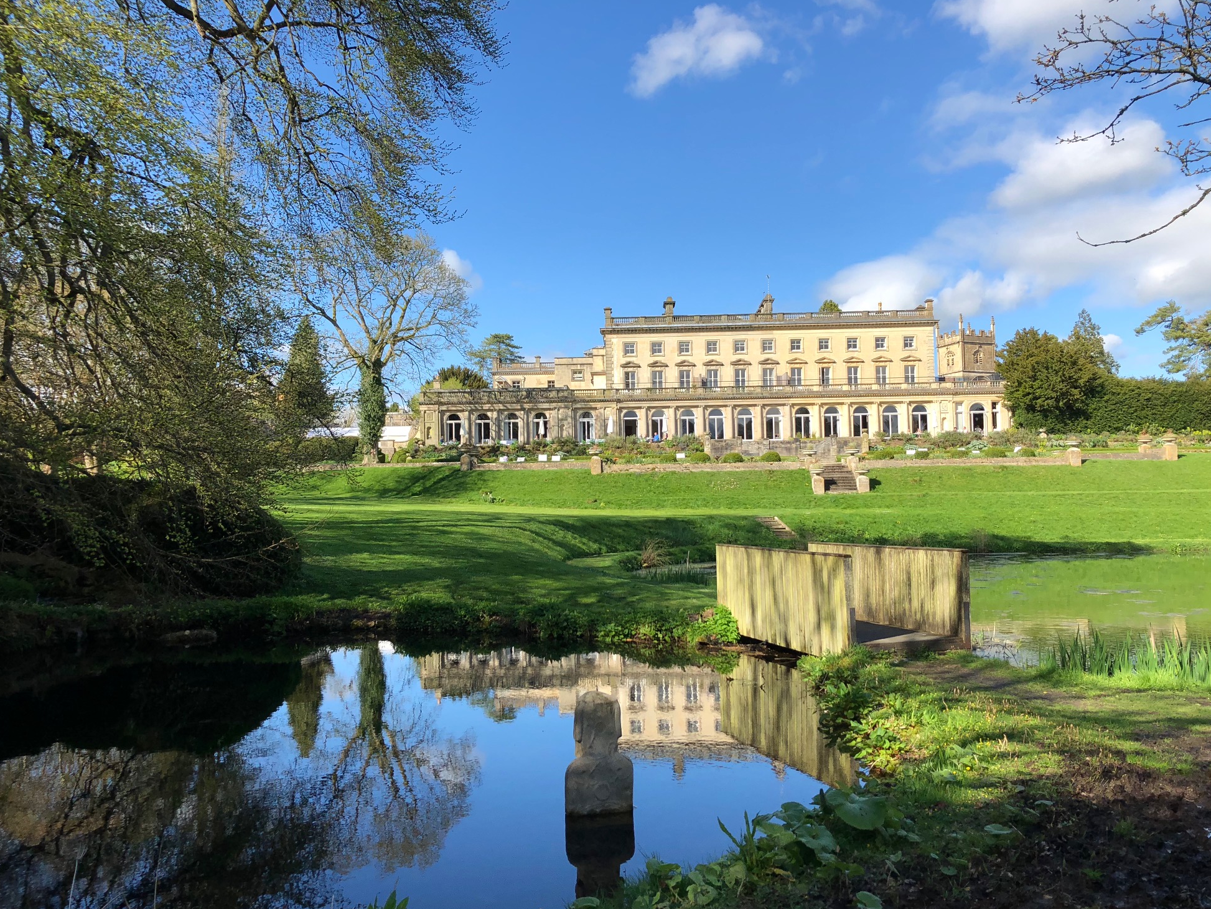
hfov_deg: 61.7
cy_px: 464
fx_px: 1015
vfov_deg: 48.2
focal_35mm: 29
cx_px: 611
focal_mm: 4
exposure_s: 1/1453
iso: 20
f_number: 1.8
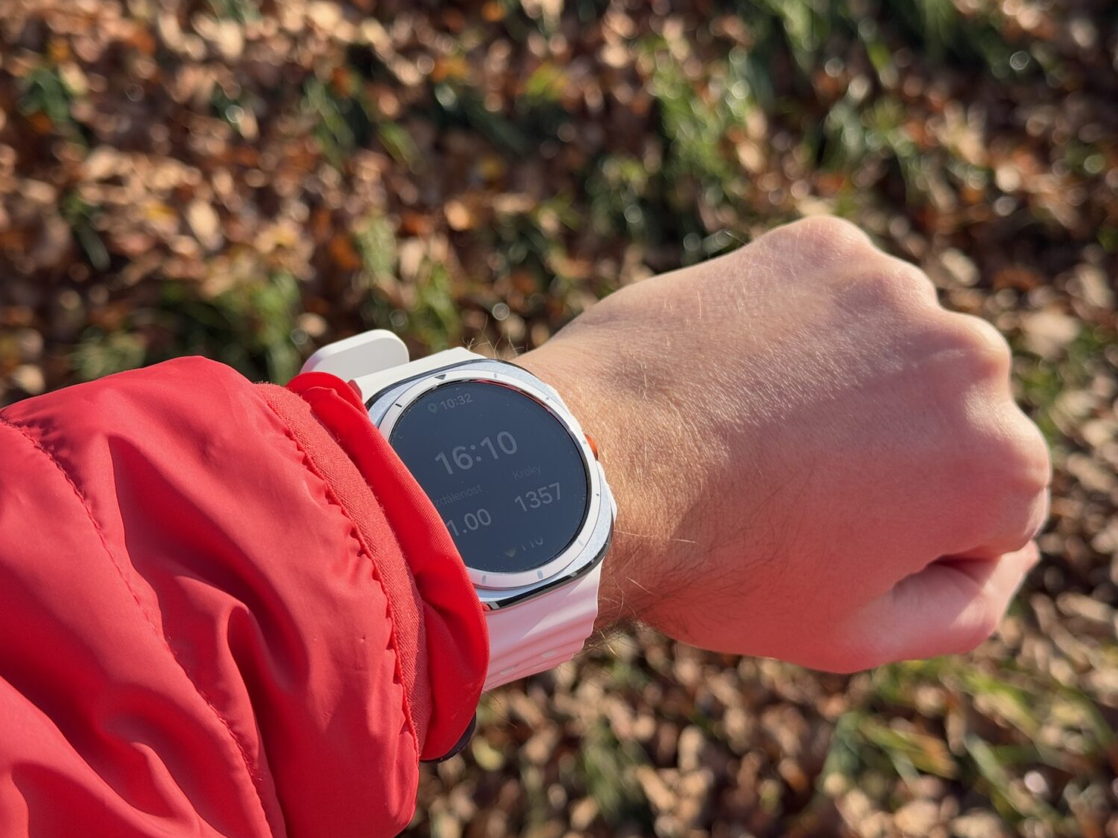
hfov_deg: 38.9
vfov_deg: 29.7
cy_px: 423
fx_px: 1582
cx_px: 560
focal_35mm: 49
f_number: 1.78
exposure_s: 1/1715
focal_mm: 6.76
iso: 64
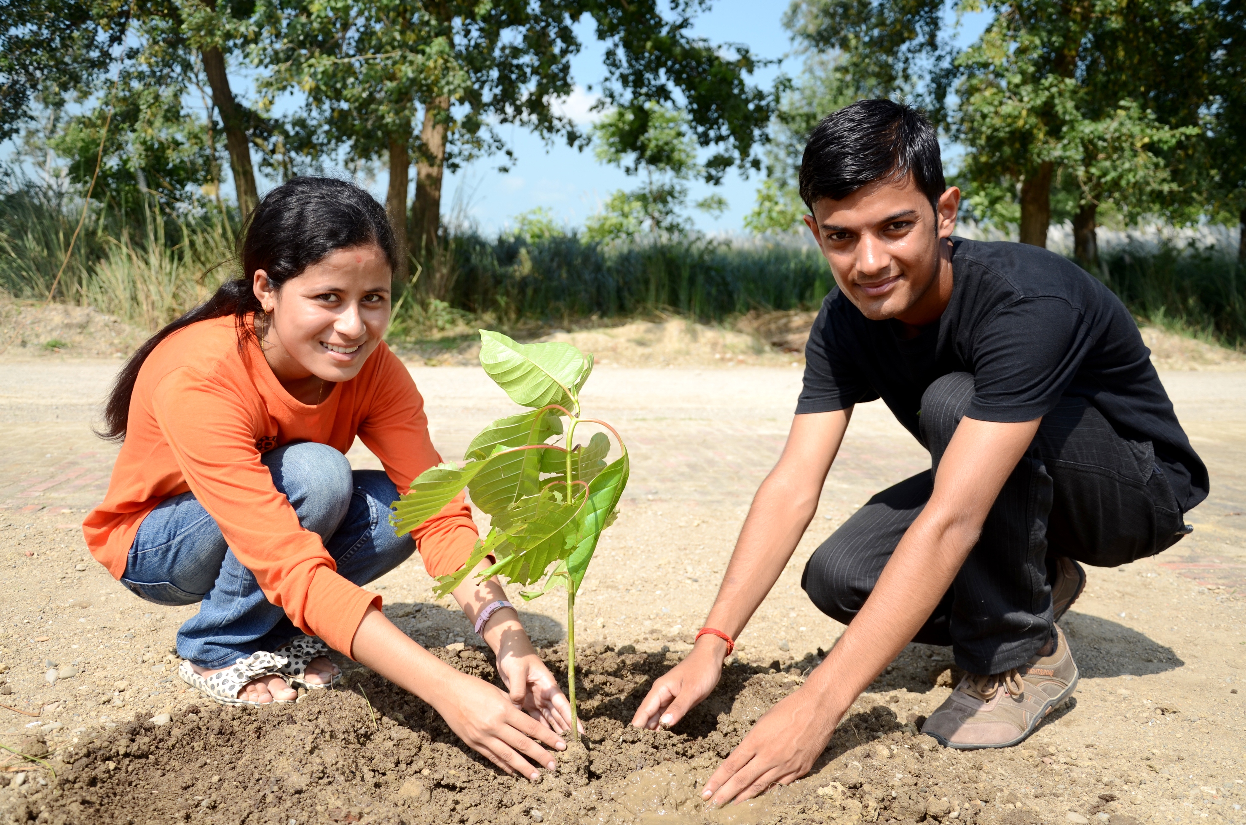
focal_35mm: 36
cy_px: 412
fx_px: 1243
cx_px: 623
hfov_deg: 53.2
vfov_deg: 36.7
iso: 100
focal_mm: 24
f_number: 4.5
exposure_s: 1/500
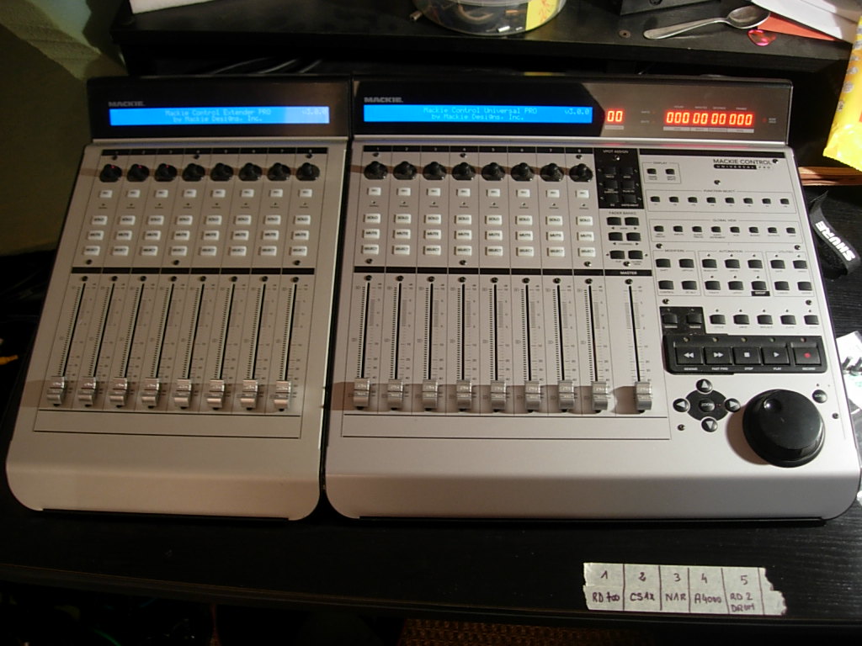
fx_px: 946
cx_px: 431
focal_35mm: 38
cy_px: 323
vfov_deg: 37.7
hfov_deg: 49.0
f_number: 2.8
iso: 72
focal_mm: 7.8
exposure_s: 1/4
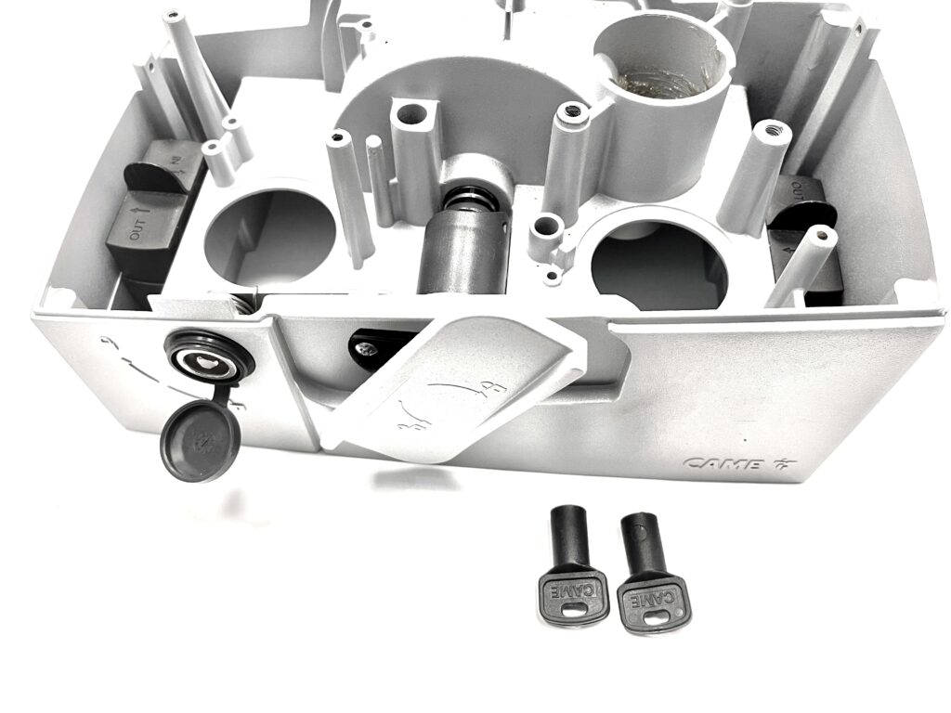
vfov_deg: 53.1
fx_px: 714
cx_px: 476
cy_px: 356
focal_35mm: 26
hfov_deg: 67.3
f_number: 1.6
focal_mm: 5.1
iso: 125
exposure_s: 1/50
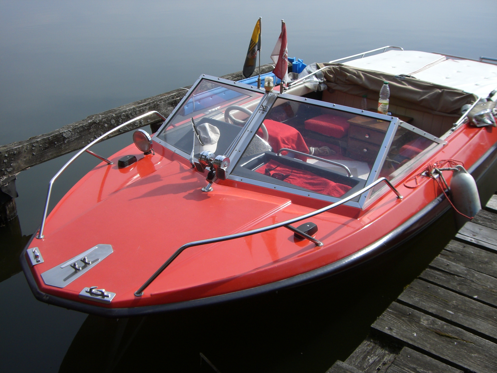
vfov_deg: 37.7
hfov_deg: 49.0
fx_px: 546
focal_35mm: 38
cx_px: 248
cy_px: 186
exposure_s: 1/640
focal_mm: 6.2
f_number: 4.3
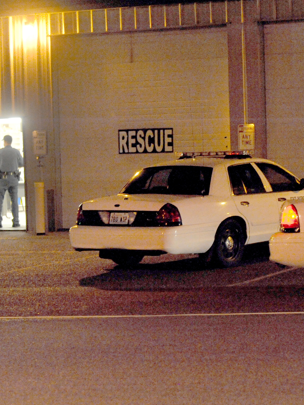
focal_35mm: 130
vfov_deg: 15.2
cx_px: 205
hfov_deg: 11.4
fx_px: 1522
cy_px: 205
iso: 6400
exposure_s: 1/60
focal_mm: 86
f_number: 4
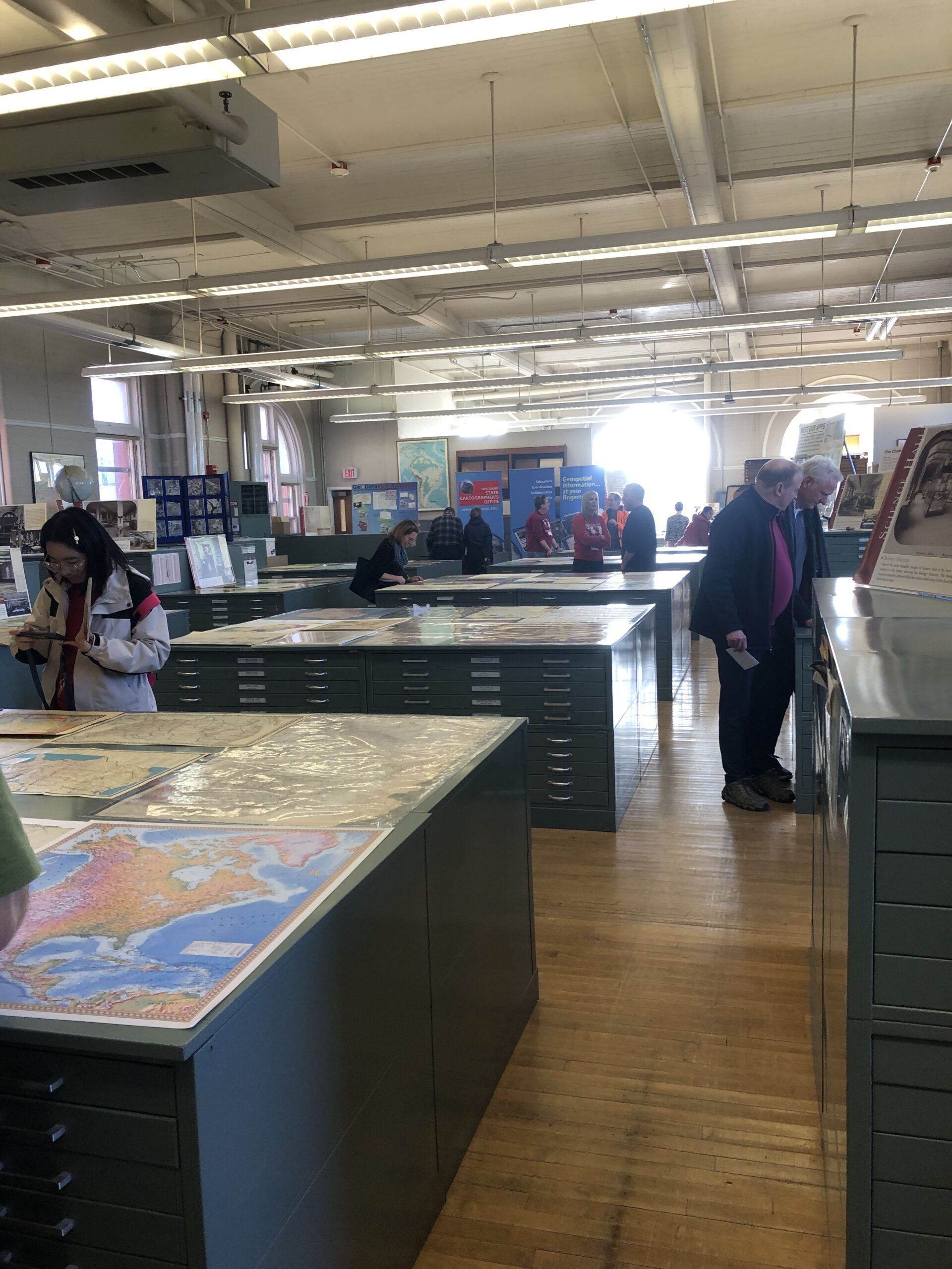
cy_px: 634
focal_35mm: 28
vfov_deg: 63.4
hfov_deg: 49.7
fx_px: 1027
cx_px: 476
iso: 25
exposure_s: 1/40
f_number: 1.8
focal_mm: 3.99
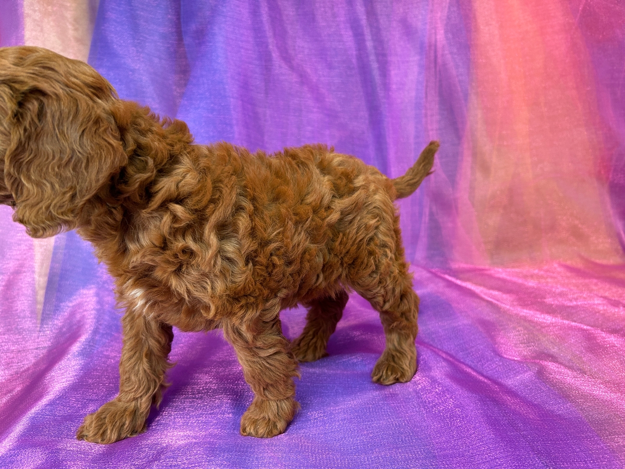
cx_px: 312
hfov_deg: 67.3
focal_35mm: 26
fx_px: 469
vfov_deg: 53.1
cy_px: 234
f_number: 1.5
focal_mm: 5.7
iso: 125
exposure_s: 1/120
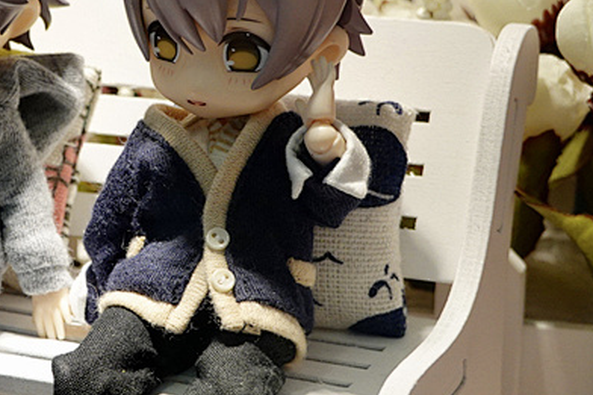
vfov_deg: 13.4
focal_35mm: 102
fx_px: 1679
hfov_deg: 19.6
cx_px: 42
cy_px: 169
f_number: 4
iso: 400
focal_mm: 19.03
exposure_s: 1/60
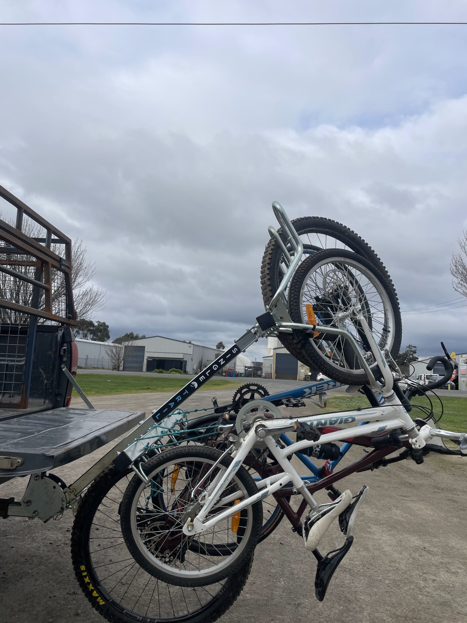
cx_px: 234
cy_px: 312
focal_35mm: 26
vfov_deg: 67.3
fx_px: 468
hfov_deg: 53.1
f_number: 1.6
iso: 32
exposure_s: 1/3610
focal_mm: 4.2
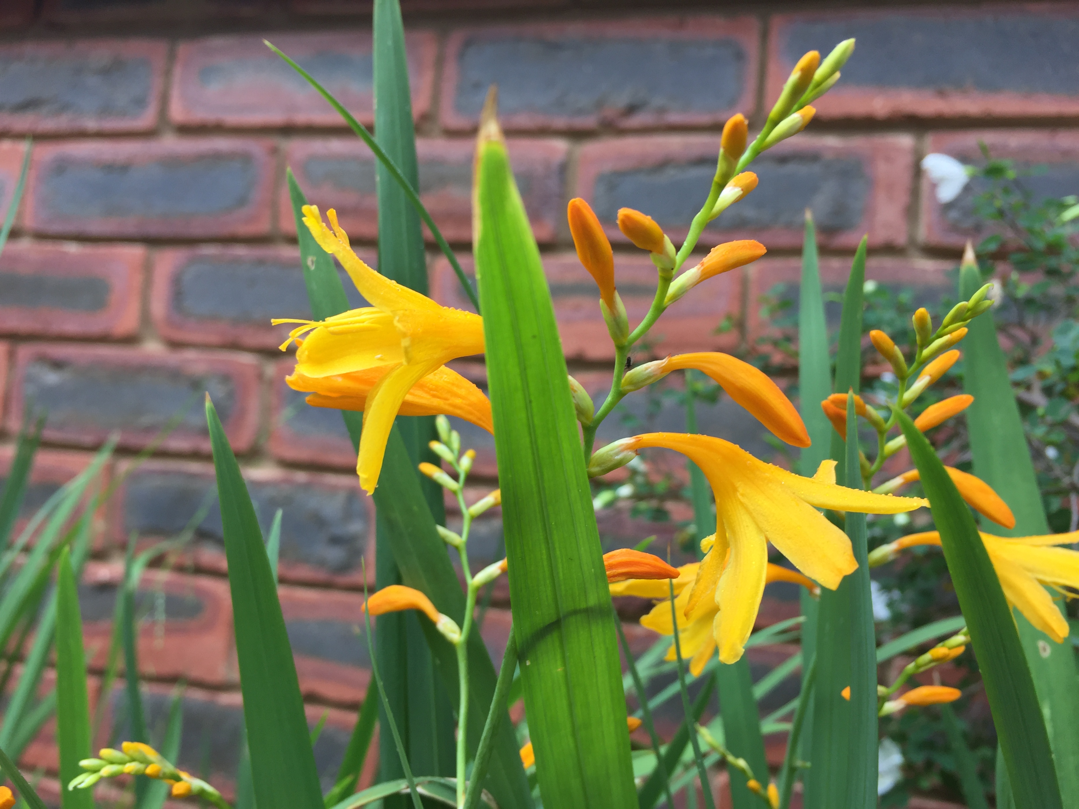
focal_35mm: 29
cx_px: 540
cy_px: 404
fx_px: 904
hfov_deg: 61.7
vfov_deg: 48.2
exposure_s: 1/106
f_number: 2.2
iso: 32
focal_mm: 4.15
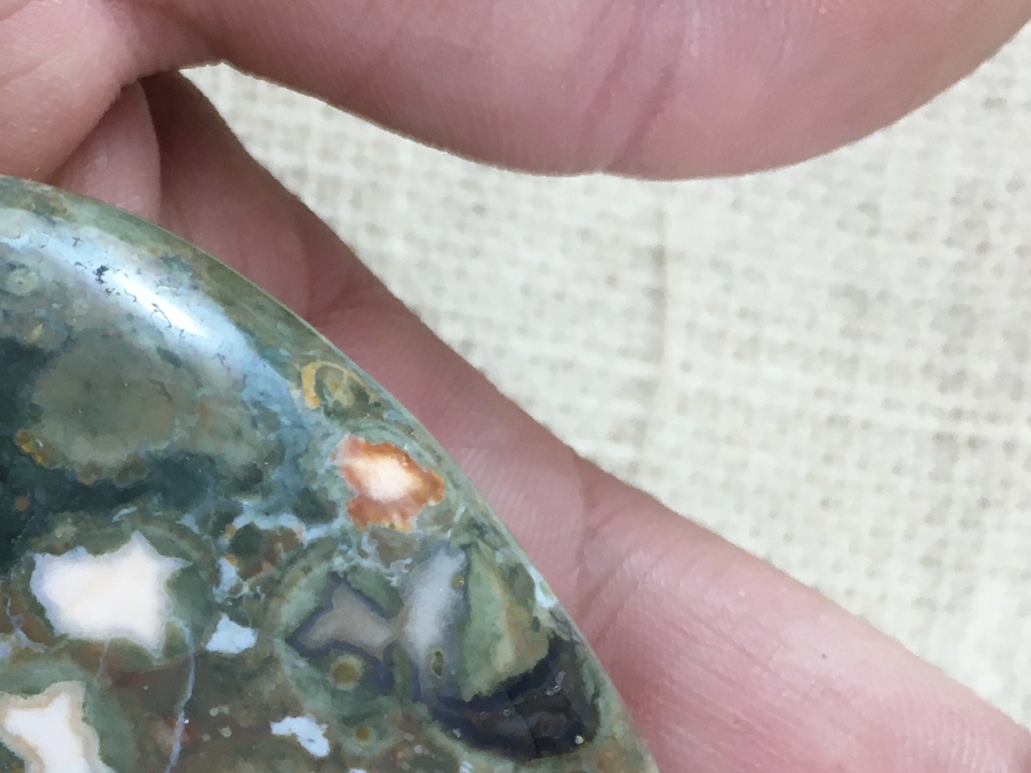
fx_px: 2293
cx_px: 113
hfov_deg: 24.6
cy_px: 746
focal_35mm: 77
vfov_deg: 18.7
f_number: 2.2
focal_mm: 4.15
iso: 32
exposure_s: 1/33
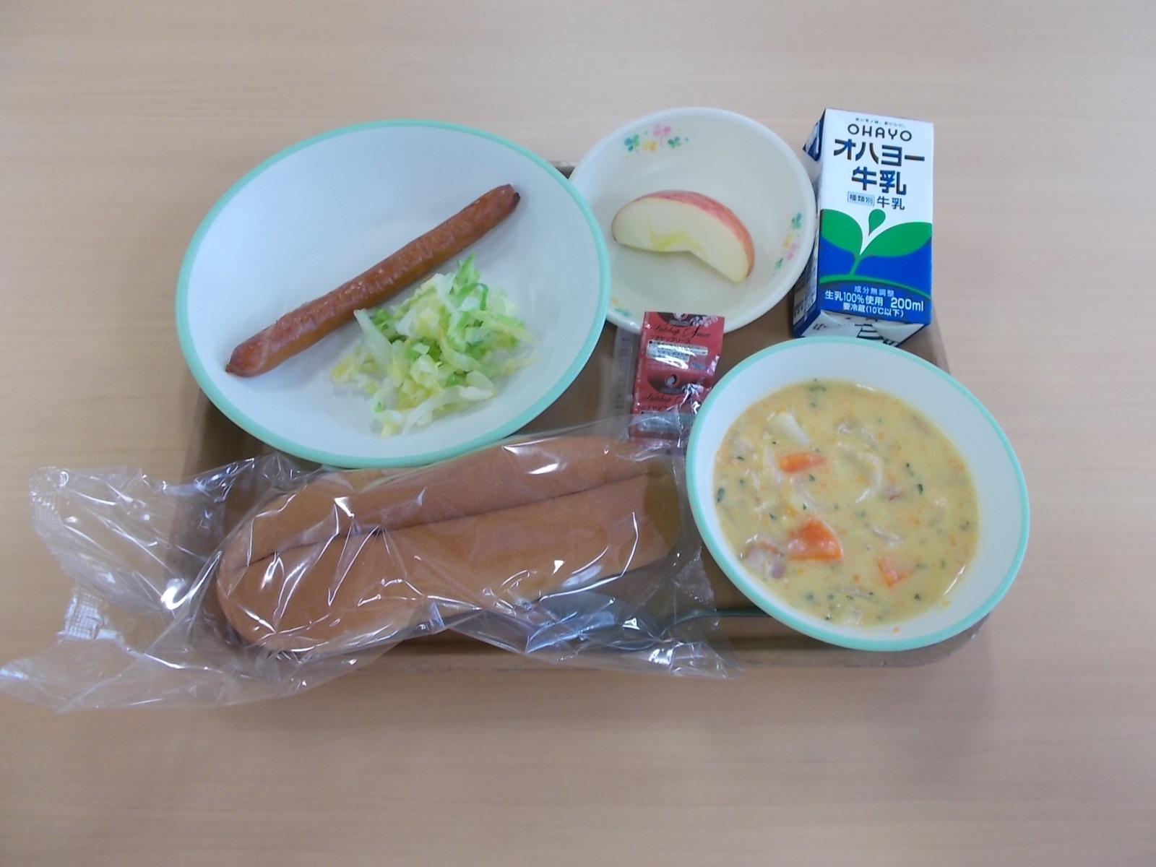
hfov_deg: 67.3
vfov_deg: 53.1
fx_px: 868
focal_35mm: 26
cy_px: 434
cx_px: 578
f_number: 3.2
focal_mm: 4.6
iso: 140
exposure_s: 1/25
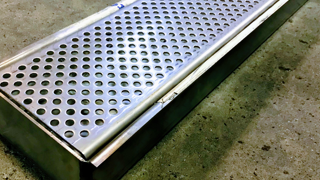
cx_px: 140
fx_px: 339
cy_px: 89
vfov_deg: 29.7
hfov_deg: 50.4
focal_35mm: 40
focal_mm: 3.99
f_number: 1.8
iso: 80
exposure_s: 1/15
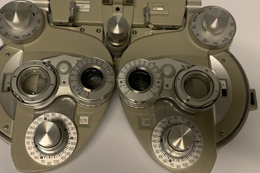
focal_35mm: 43
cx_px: 119
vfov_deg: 30.9
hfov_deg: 45.4
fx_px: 311
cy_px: 54
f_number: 1.8
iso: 125
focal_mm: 4.25
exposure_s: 1/50
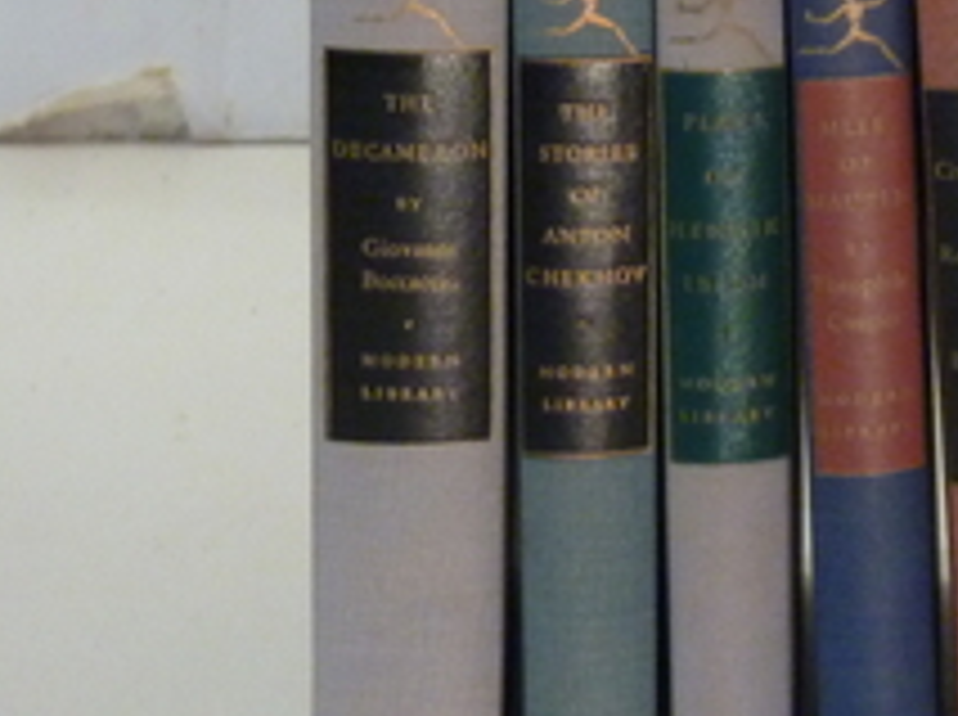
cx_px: 1237
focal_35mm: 271
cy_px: 41
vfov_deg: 5.5
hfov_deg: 7.2
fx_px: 7487
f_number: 4.3
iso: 400
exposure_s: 1/8
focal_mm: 15.8
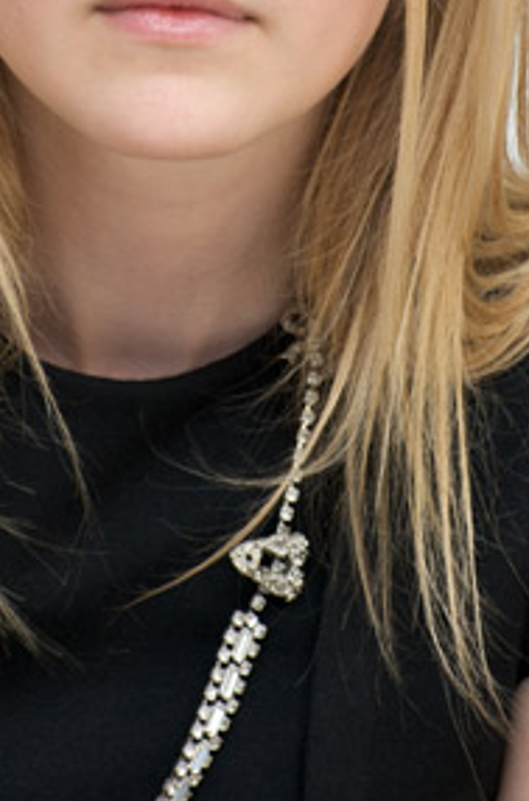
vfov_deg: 6.8
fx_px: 6741
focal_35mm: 304
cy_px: 104
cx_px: 278
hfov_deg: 4.5
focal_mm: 145
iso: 400
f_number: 7.1
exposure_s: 1/60
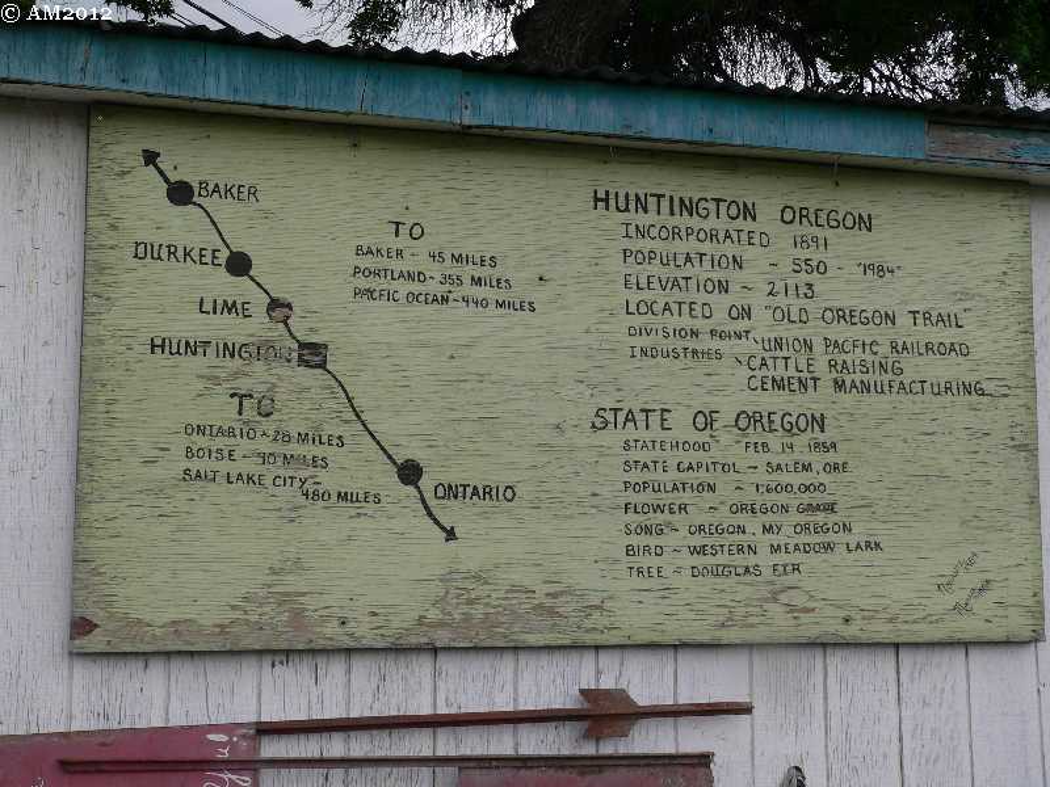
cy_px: 394
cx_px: 525
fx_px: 1517
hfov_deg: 38.2
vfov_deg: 29.1
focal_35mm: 50
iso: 80
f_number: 4
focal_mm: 8.2
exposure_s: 1/250
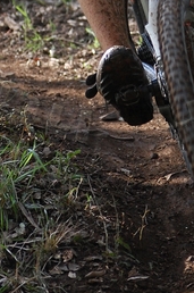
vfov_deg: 5.9
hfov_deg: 3.9
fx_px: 2829
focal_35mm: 349
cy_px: -112
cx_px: 121
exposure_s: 1/500
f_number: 4.2
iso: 560
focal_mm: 75
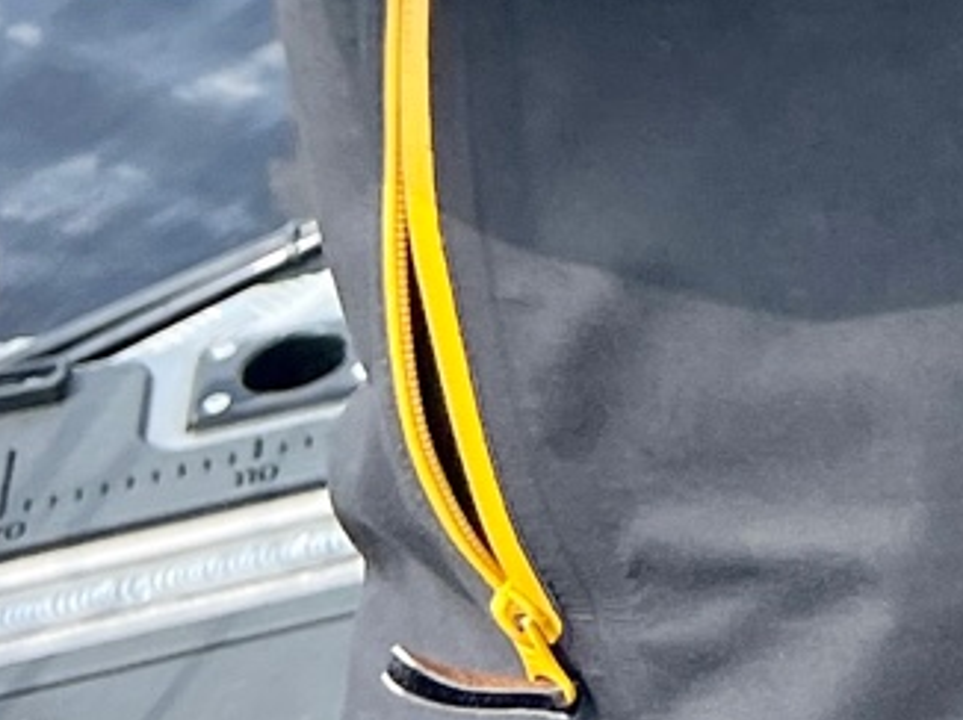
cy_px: -1236
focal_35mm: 161
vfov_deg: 8.2
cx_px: 2065
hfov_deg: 10.9
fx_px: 4476
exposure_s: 1/1869
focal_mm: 5.7
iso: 50
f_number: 1.5
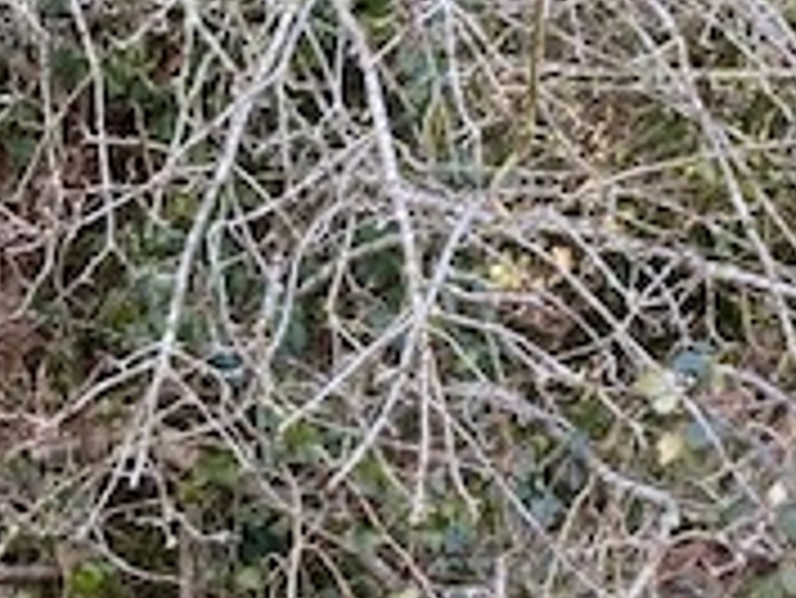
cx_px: -175
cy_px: 1003
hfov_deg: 19.5
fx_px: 2163
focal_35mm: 94
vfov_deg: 14.3
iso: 50
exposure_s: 1/122
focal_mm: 4.25
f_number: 1.8
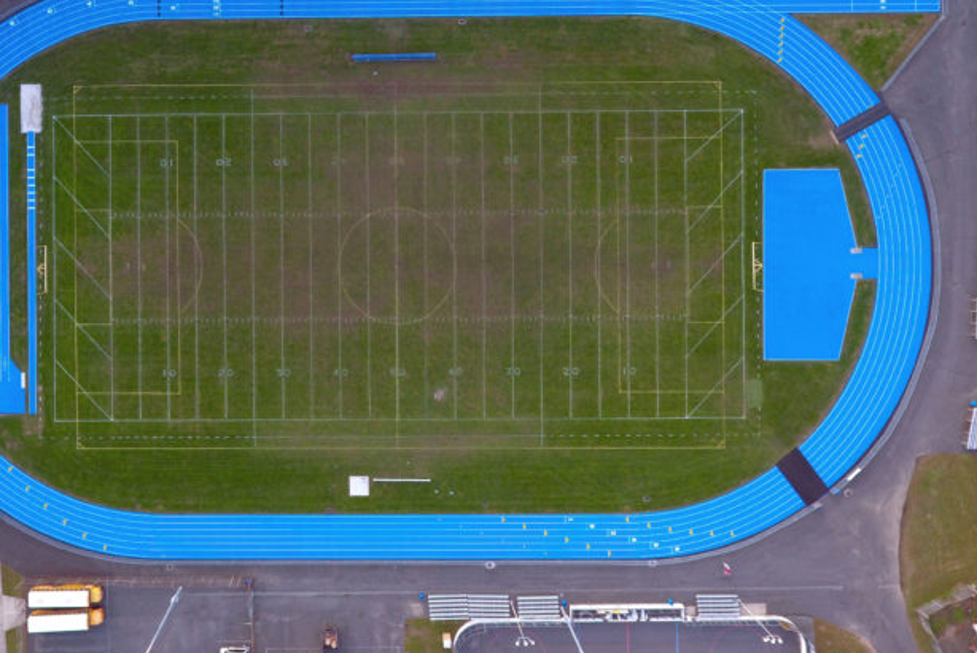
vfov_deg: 48.7
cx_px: 369
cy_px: 217
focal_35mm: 26
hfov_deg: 68.3
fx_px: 706
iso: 173
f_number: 2.8
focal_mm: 3.61
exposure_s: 1/100
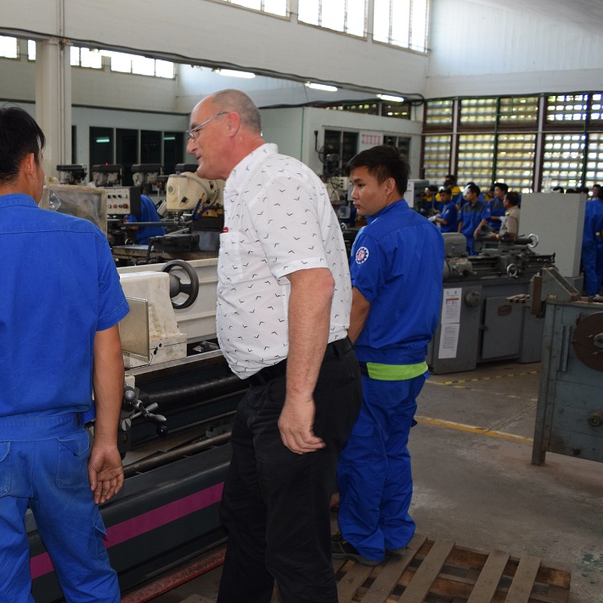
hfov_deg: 38.6
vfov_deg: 39.9
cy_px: 358
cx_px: 128
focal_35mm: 42
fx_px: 828
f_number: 4.5
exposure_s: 1/80
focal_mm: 18
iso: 800
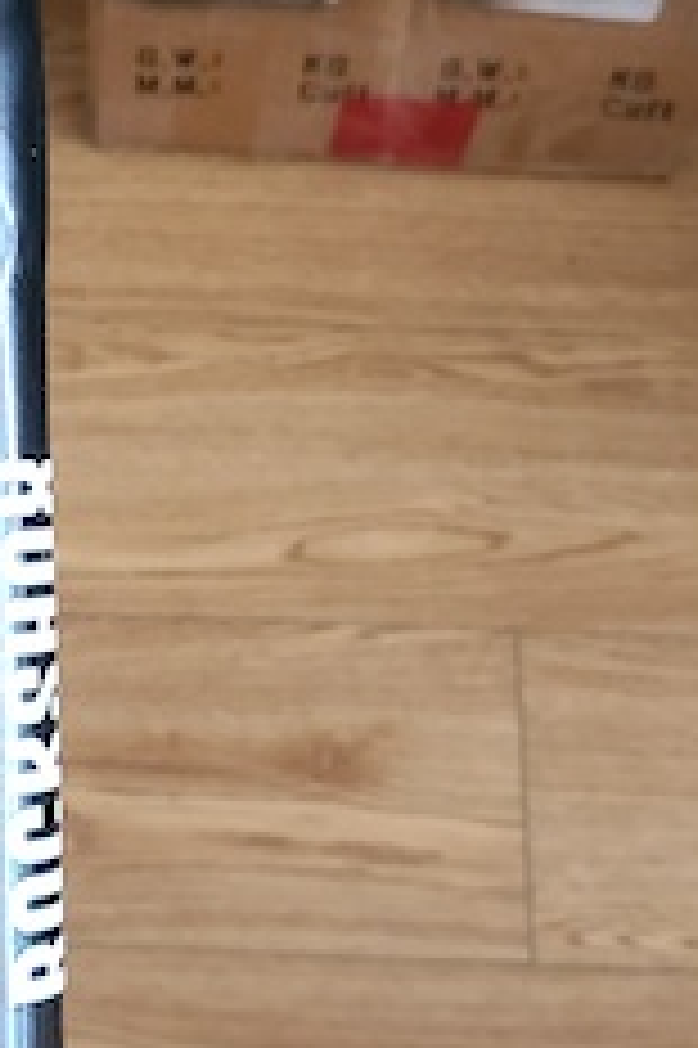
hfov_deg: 14.3
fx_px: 2709
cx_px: -72
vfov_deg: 21.9
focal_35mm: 93
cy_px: 481
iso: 250
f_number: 1.8
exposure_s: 1/40
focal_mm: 5.4
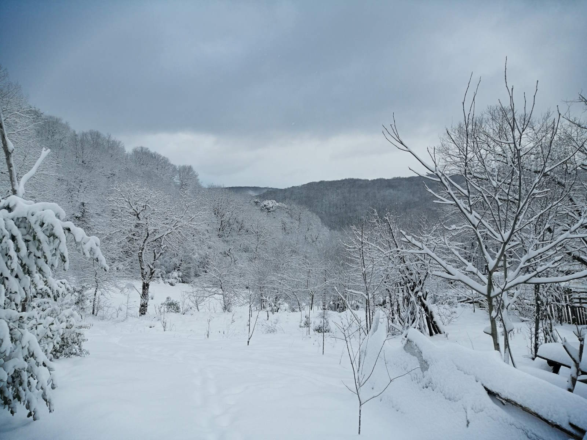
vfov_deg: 51.4
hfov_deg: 65.3
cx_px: 294
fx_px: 458
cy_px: 220
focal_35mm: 27
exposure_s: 1/268
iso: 50
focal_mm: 3.95
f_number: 1.8
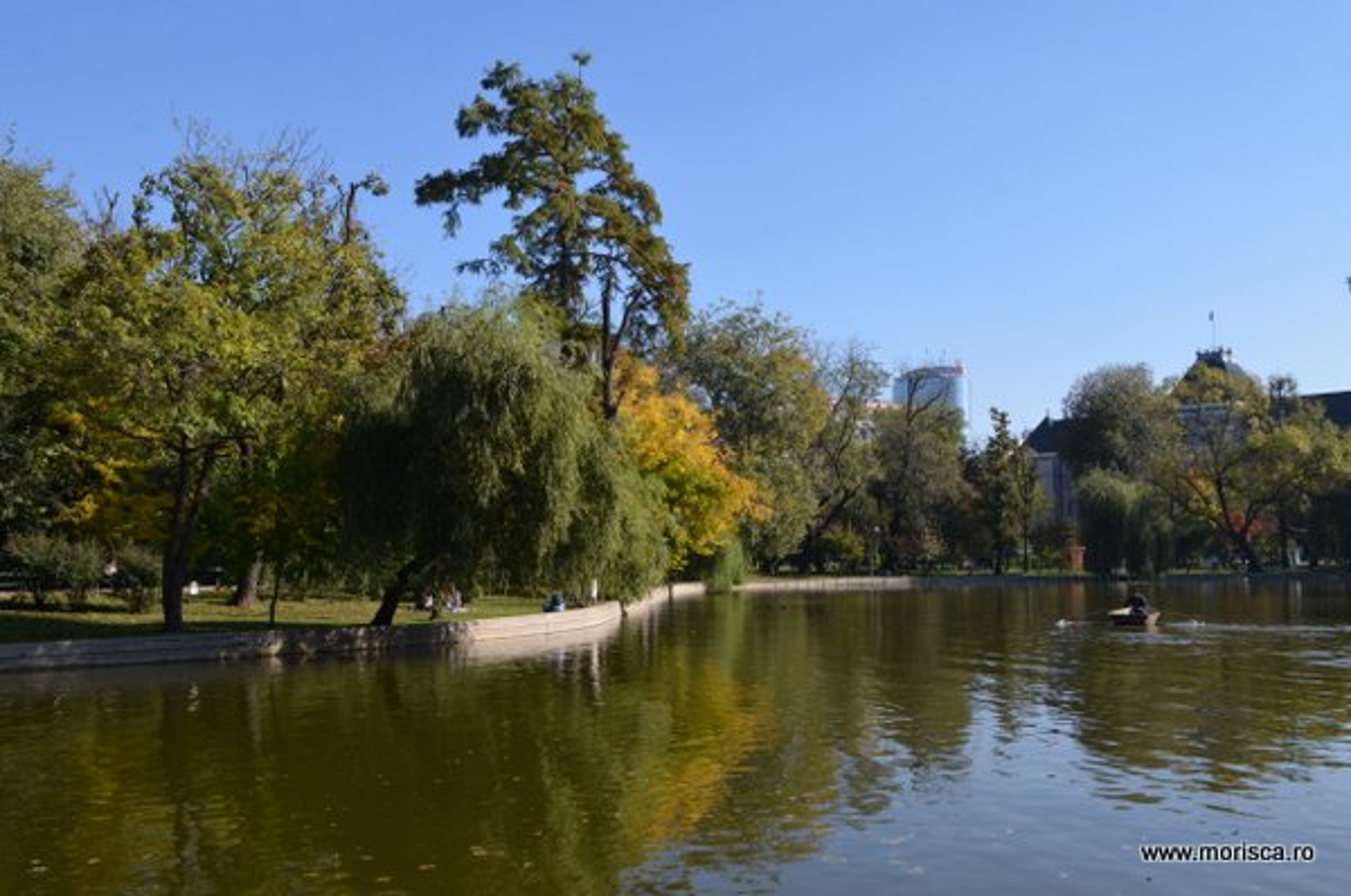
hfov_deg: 53.2
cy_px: 448
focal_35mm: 36
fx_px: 1349
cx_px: 676
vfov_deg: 36.8
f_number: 8
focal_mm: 24
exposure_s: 1/250
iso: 200
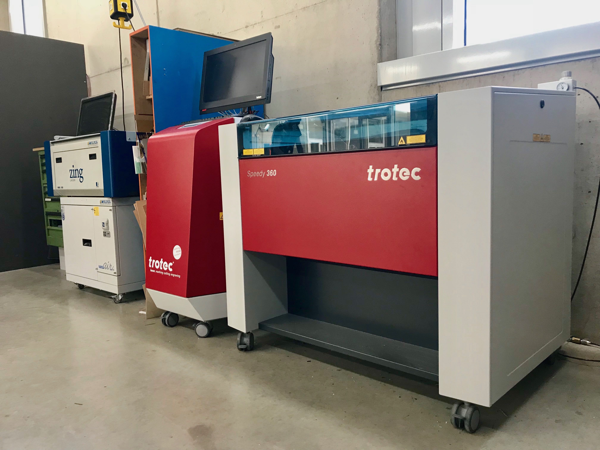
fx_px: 485
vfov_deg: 49.7
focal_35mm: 28
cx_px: 300
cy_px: 225
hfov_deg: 63.4
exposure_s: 1/33
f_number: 1.8
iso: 25
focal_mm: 3.99
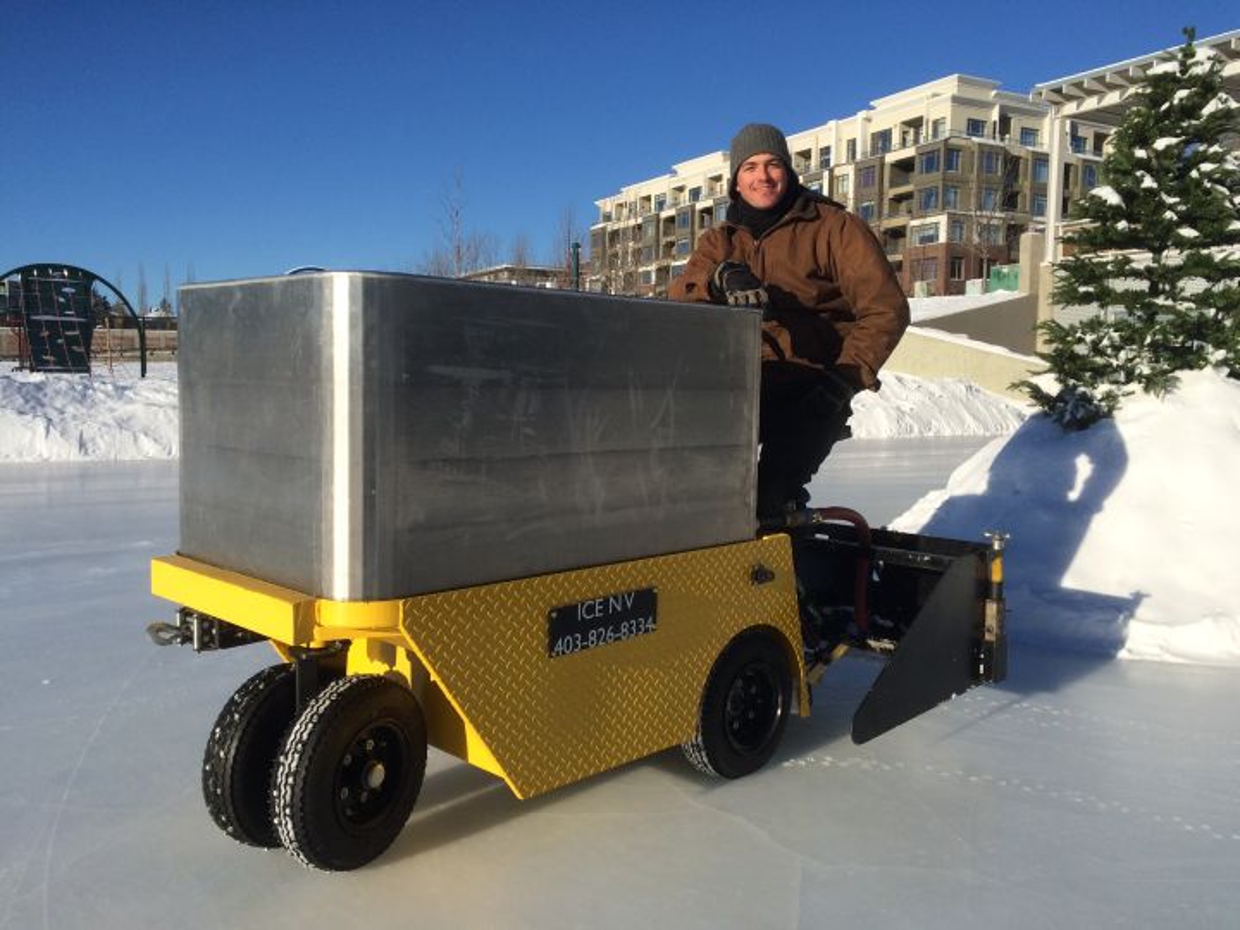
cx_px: 620
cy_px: 465
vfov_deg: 48.2
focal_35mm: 29
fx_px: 1039
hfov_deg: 61.7
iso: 32
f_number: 2.2
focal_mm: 4.15
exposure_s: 1/3731
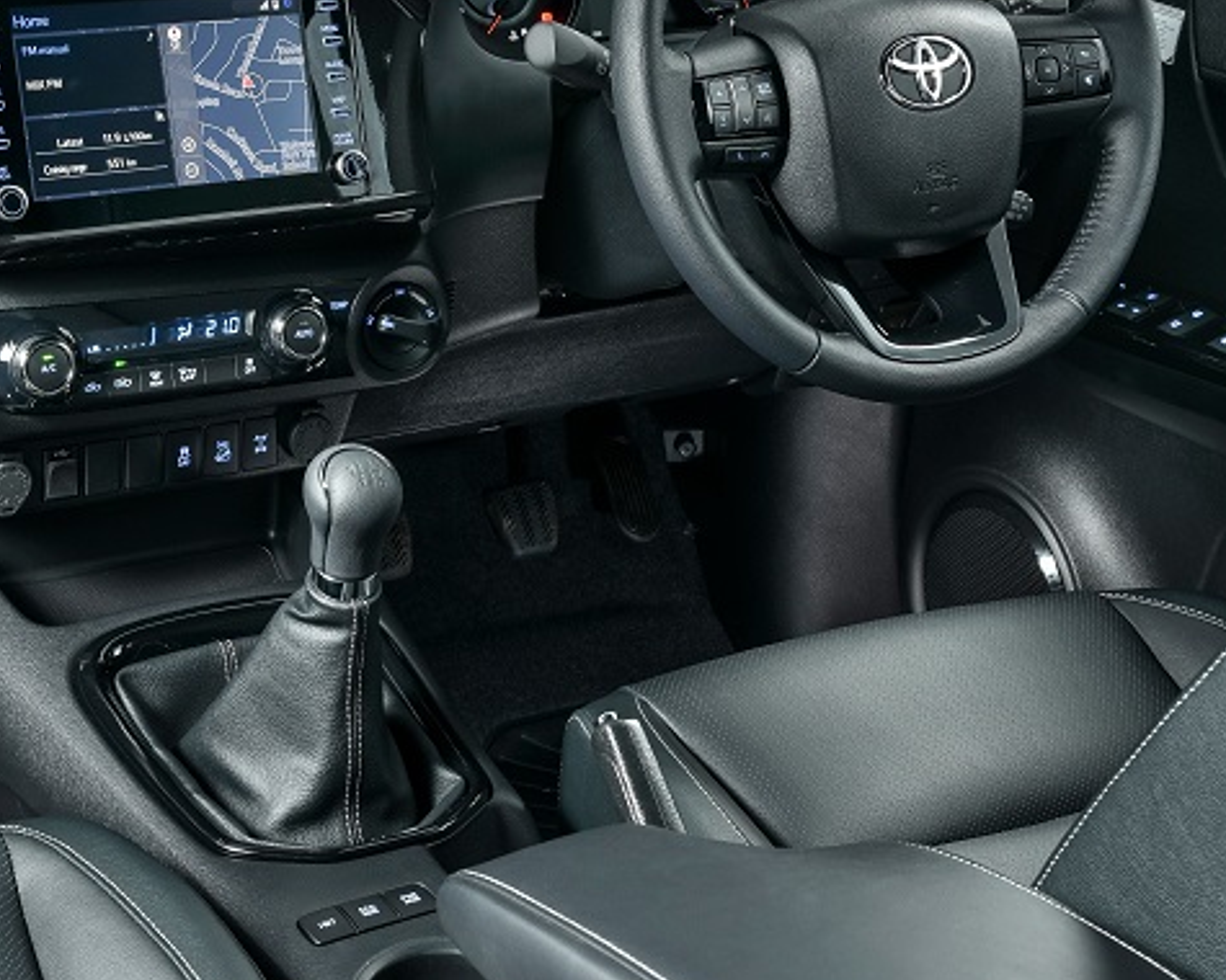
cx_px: 480
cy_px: 340
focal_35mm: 79
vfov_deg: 19.4
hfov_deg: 24.1
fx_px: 2867
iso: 400
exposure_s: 1/2
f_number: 11
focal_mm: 50
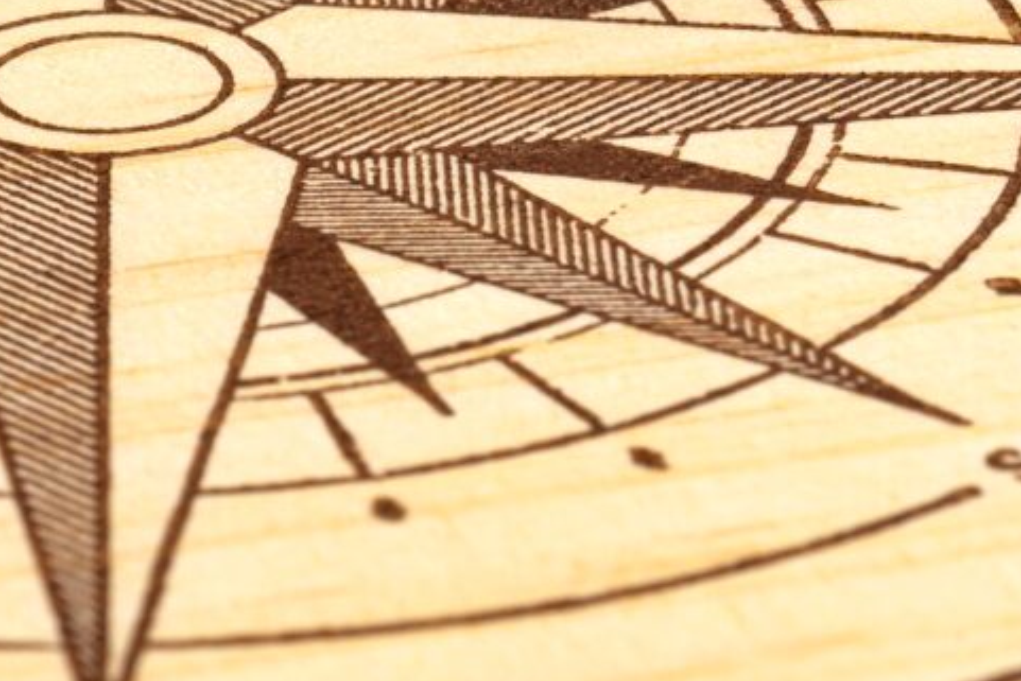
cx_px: 108
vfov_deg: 6.5
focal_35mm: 213
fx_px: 6042
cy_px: 202
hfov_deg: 9.6
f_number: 32
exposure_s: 1/1.67
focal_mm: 100
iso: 50
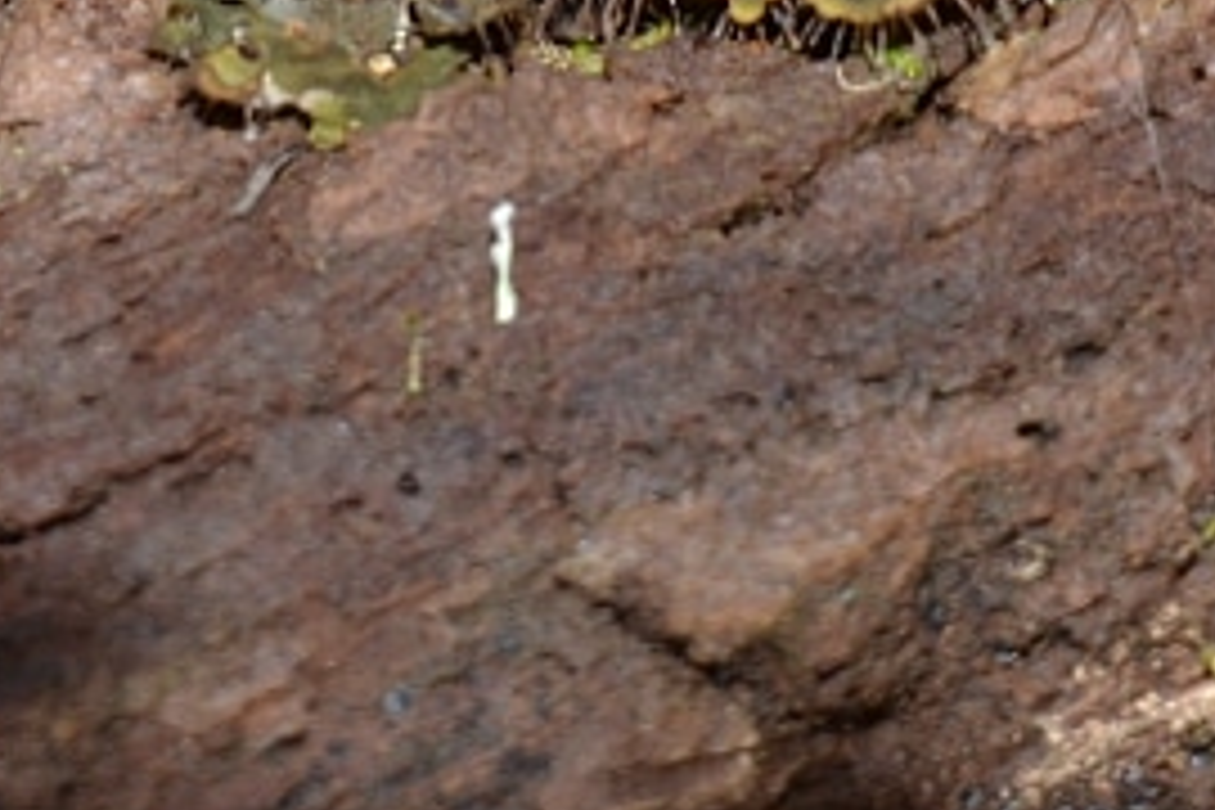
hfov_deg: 0.6
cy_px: -716
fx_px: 112311
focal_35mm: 3328
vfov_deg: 0.4
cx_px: -536
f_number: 6.3
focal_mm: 500
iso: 400
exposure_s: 1/500
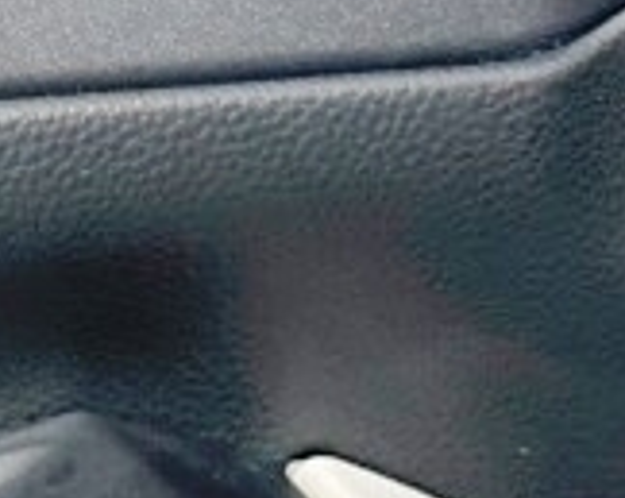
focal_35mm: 297
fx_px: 5484
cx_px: -849
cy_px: 417
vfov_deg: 5.2
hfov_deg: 6.2
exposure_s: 1/40
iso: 320
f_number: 1.78
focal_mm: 6.86
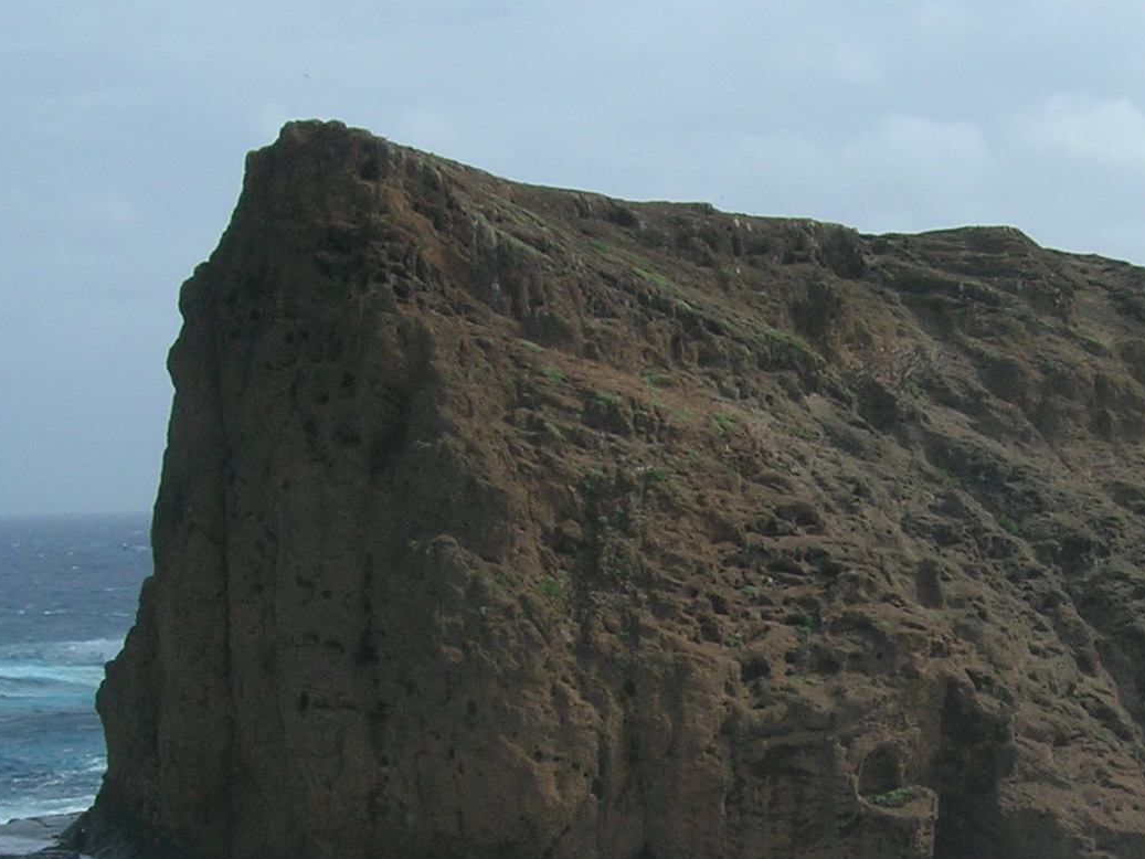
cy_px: 701
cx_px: 947
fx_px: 2812
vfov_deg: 17.2
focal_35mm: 85
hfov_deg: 22.6
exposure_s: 1/720
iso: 50
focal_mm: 5.7
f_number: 4.9
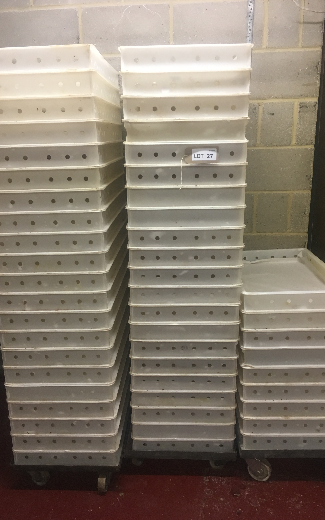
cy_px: 260
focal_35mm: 31
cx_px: 159
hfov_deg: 40.6
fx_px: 439
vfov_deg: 61.2
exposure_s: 1/33
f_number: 2.2
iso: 100
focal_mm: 4.15
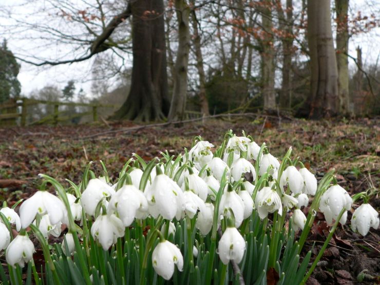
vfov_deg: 39.7
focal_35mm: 36
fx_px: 395
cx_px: 190
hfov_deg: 51.4
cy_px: 142
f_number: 3.7
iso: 100
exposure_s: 1/125
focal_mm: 6
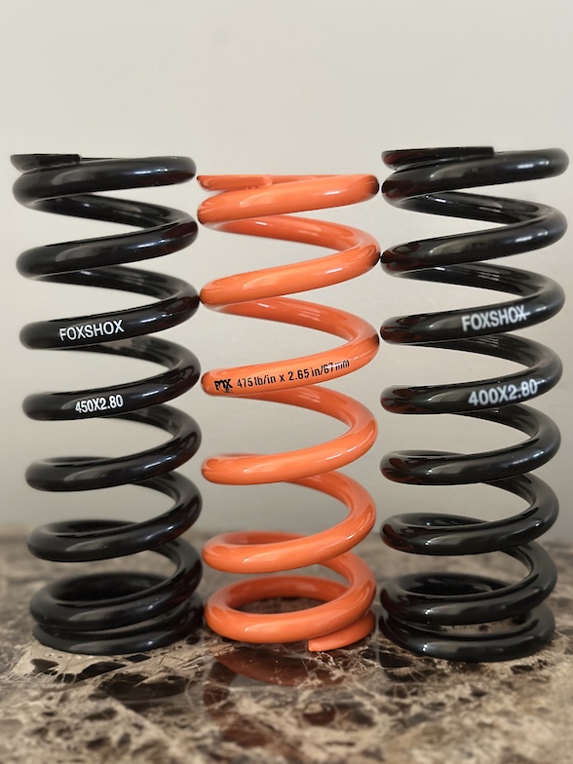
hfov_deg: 29.7
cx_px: 290
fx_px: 1081
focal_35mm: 49
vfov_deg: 38.9
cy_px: 375
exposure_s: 1/30
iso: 800
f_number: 1.78
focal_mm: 6.86
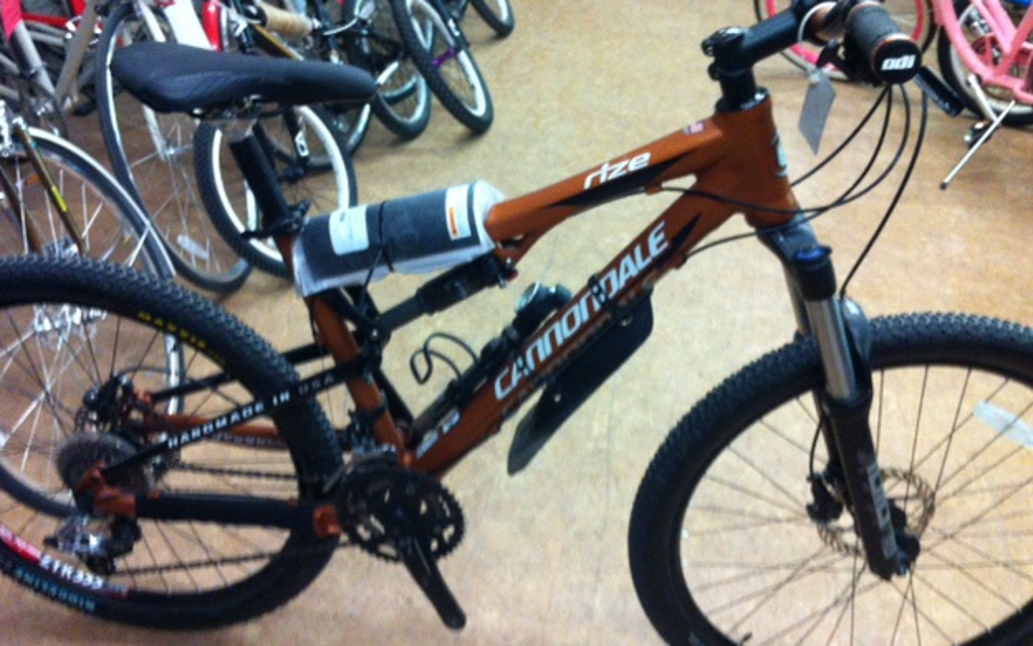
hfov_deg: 51.5
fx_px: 1070
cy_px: 310
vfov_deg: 33.6
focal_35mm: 38
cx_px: 512
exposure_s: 1/15
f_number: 2.8
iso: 200
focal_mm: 3.85
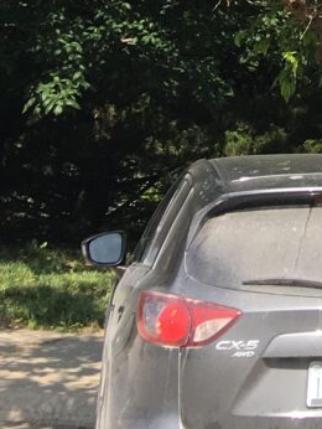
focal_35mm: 134
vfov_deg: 12.5
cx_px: 682
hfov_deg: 10.1
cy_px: -485
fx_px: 1660
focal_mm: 4.15
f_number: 2.2
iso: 25
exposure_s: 1/712
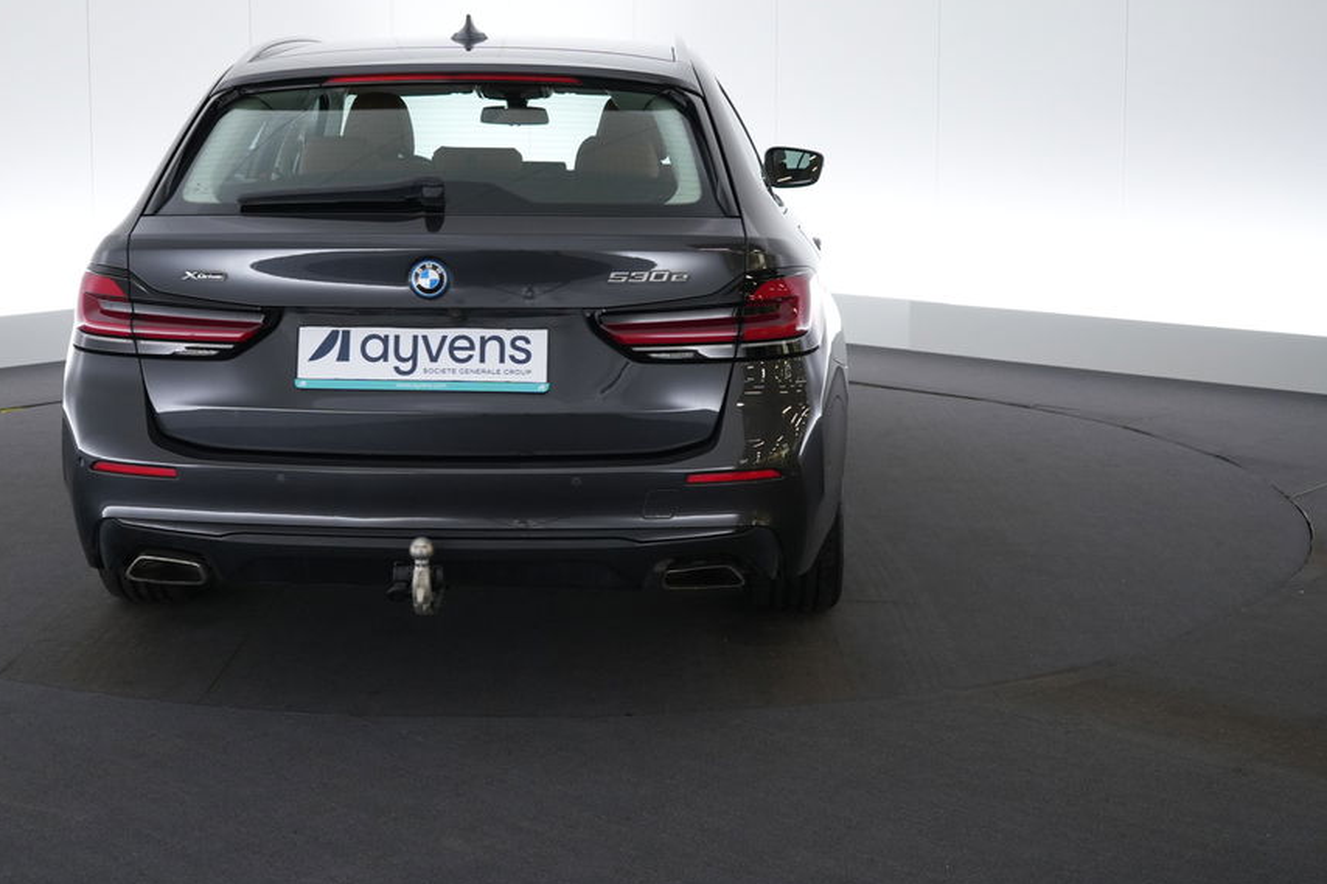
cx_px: 521
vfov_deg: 25.8
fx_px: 1916
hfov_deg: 38.0
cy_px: 281
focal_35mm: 52
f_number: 5.6
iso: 800
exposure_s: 1/50
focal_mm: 37
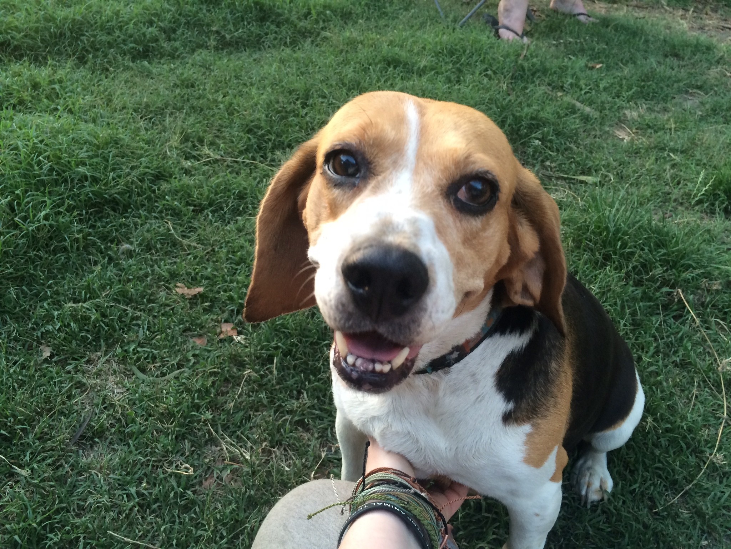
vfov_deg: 48.2
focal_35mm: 29
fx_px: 612
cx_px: 366
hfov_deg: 61.7
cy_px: 274
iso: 40
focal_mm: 4.15
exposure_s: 1/30
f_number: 2.2
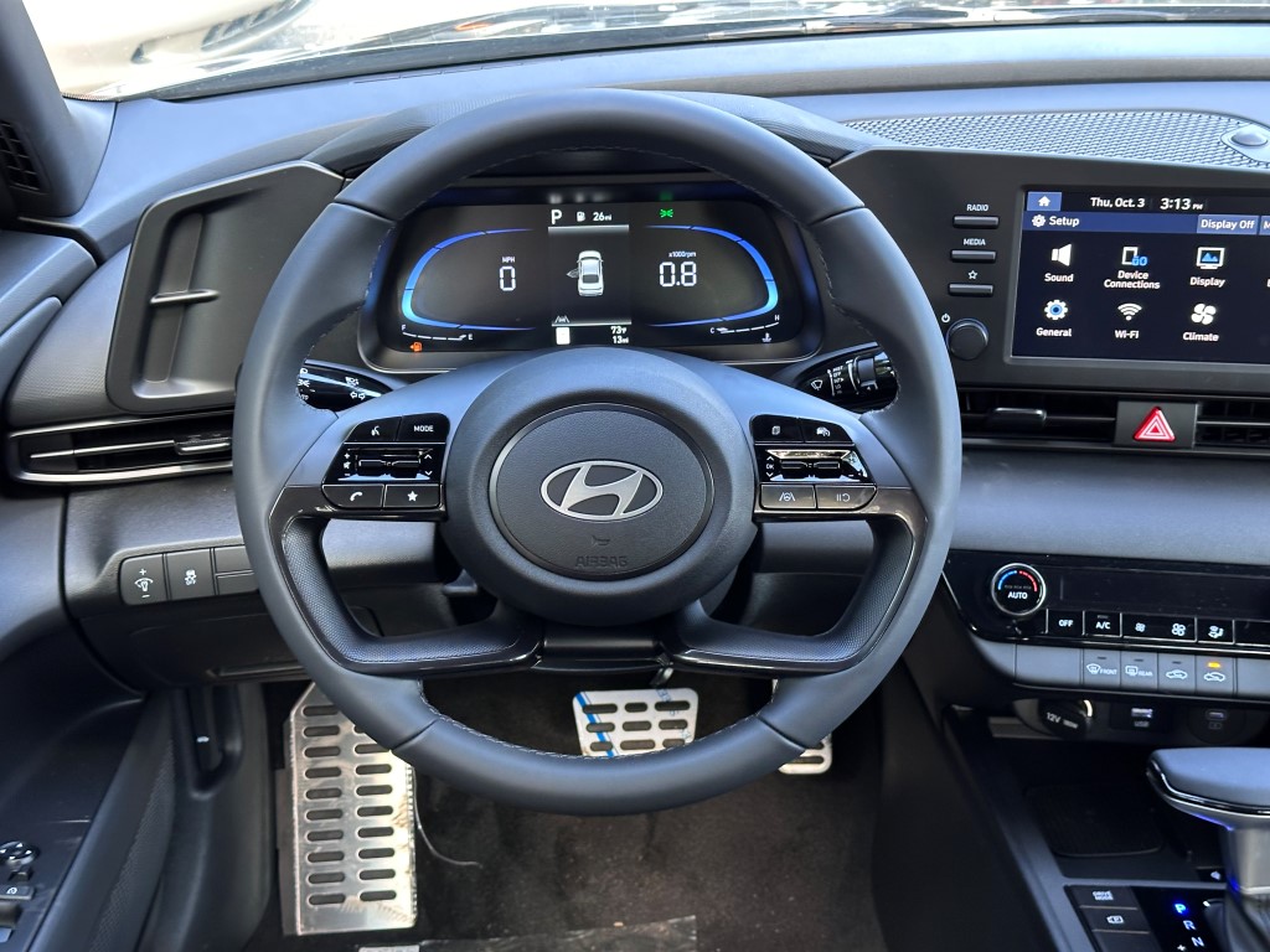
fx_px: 1761
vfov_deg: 30.3
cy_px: 476
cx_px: 635
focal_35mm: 48
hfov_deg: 39.7
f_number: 1.78
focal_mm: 6.86
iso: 200
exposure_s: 1/60
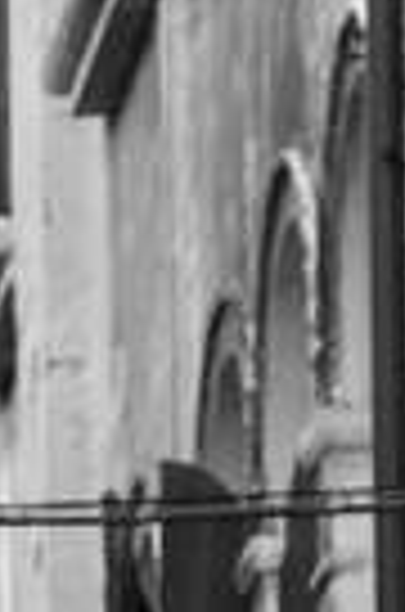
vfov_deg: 3.1
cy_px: 1656
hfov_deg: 2.1
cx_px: -810
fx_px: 11074
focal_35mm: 653
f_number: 5.6
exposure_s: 1/125
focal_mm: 55
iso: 250
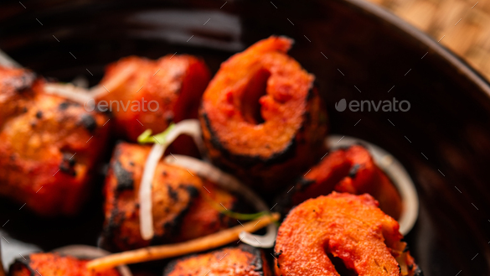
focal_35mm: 95
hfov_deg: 22.5
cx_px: 245
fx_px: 1234
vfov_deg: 12.4
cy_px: 351
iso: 125
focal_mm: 60
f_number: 4.5
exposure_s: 1/125
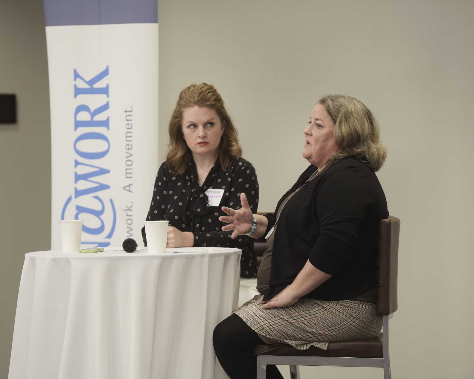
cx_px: 239
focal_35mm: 203
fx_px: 2848
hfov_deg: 9.5
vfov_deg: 7.6
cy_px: 190
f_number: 5.6
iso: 1600
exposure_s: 1/160
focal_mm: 180
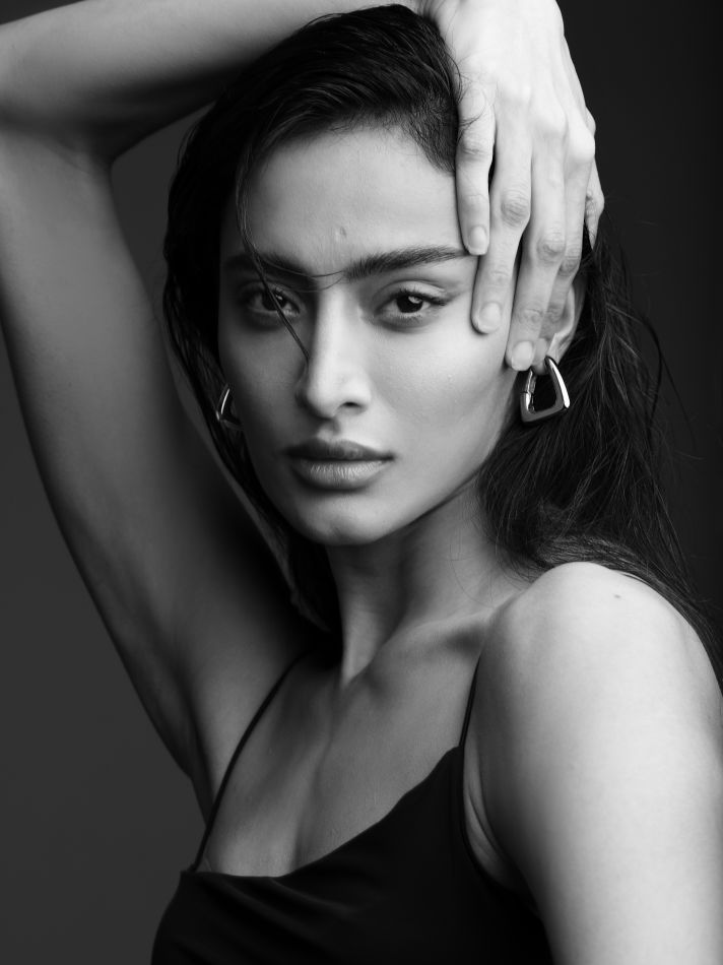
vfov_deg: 16.7
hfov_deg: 12.5
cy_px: 482
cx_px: 362
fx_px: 3288
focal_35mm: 118
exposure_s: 1/125
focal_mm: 150
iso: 200
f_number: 11
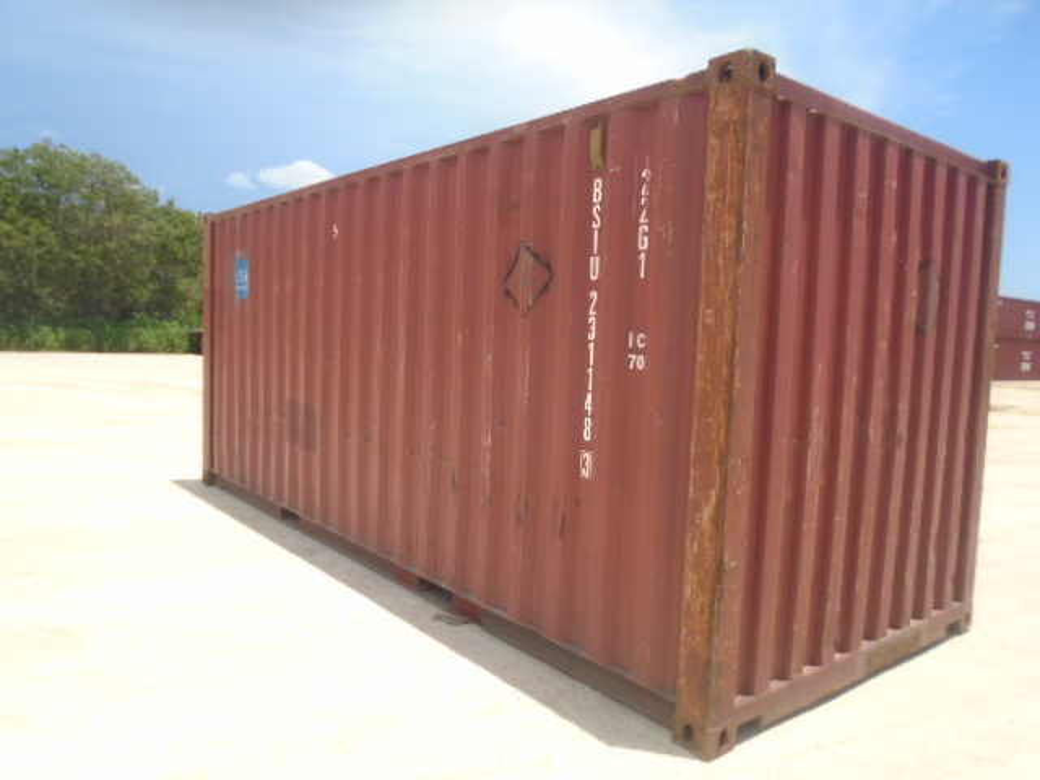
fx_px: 781
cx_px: 520
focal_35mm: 26
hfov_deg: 67.3
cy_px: 390
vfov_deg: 53.1
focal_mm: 4.6
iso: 100
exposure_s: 1/160
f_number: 8
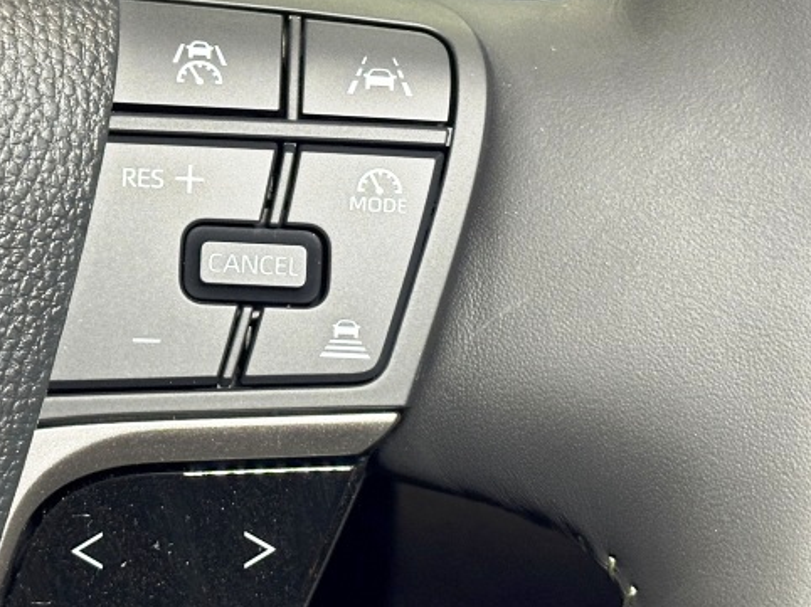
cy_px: 210
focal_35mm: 102
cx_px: 310
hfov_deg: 19.2
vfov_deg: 14.5
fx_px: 2389
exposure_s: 1/40
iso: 320
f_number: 1.78
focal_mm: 6.86
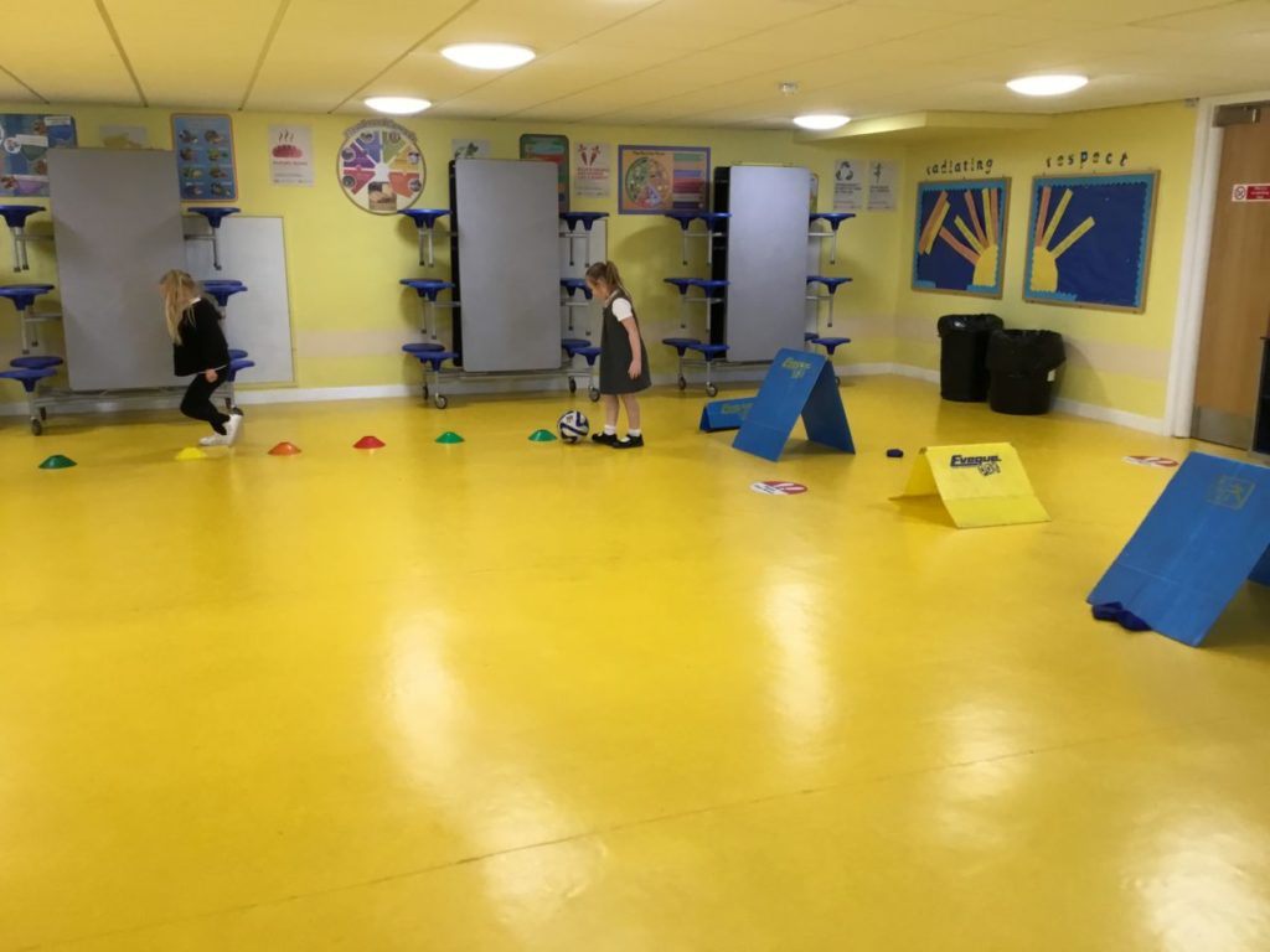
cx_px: 635
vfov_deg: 45.4
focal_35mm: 31
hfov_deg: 58.4
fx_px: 1137
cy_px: 476
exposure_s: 1/33
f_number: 2.4
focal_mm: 3.3
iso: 50
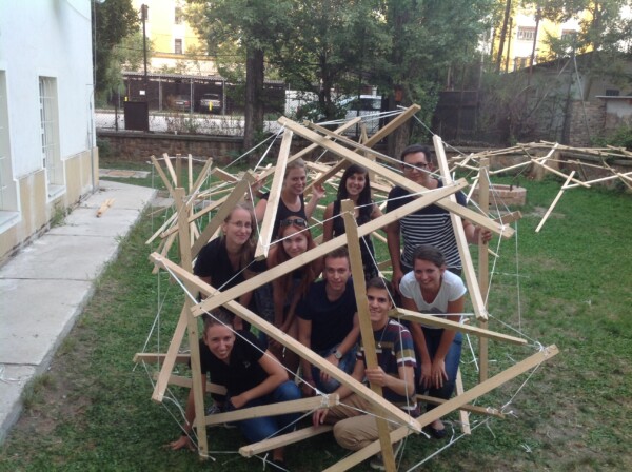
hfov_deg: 52.7
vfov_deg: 40.6
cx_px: 316
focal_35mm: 35
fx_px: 638
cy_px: 236
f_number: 2.4
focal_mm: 4.28
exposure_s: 1/60
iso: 50
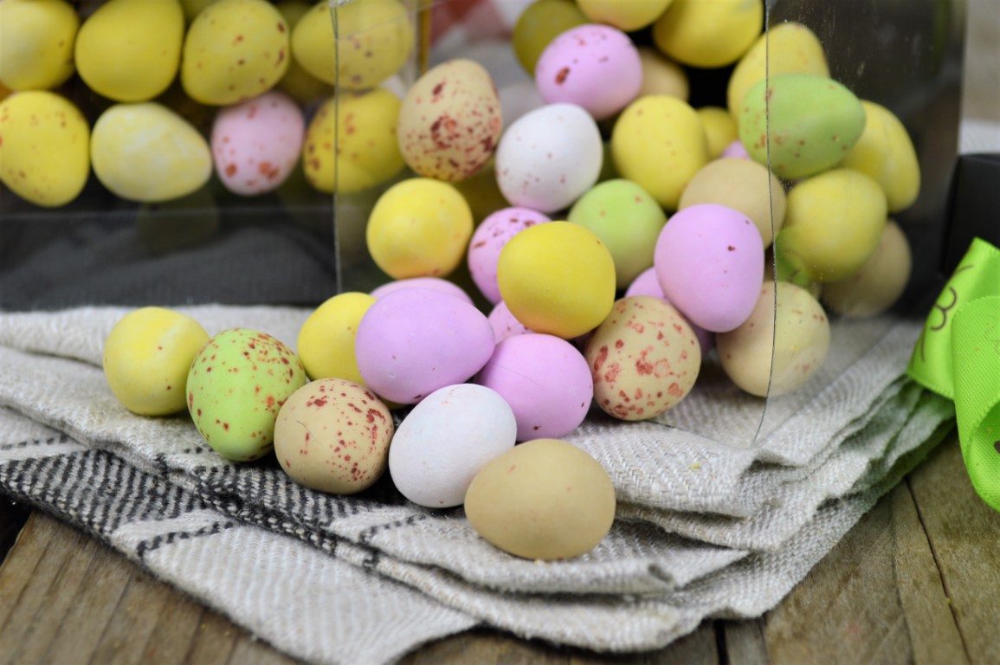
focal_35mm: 63
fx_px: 1748
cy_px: 332
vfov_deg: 21.5
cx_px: 500
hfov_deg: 31.9
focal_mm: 42
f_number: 6.3
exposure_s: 1/25
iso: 100
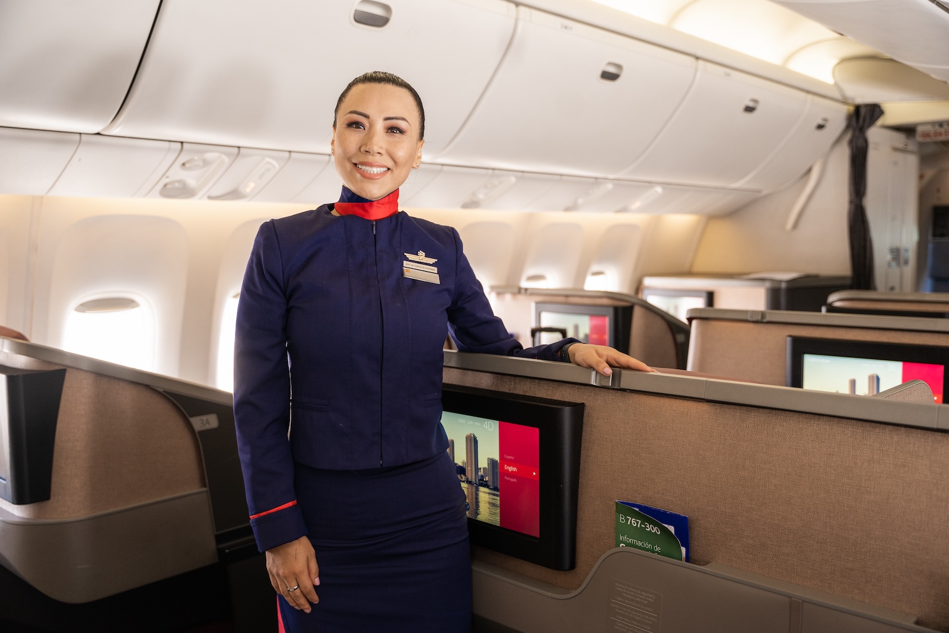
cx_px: 474
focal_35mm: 33
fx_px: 865
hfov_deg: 57.5
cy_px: 316
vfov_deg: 40.2
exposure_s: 1/125
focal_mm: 32.8
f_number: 2.8
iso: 640
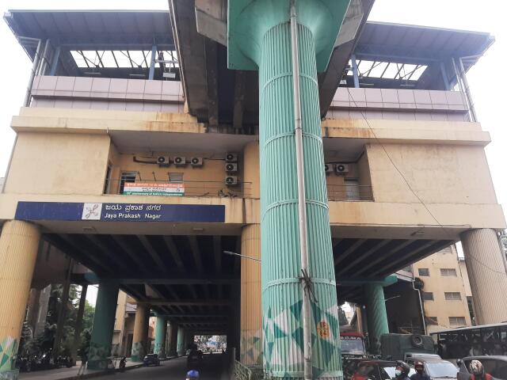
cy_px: 190
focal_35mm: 26
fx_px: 381
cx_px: 254
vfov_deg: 53.1
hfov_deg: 67.3
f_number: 1.7
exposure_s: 1/185
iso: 40
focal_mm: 3.93
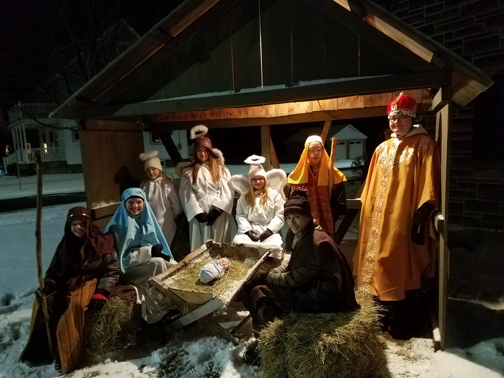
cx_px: 252
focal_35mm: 26
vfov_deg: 53.1
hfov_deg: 67.3
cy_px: 189
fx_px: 379
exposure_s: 1/10
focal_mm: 4.2
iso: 320
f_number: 1.7
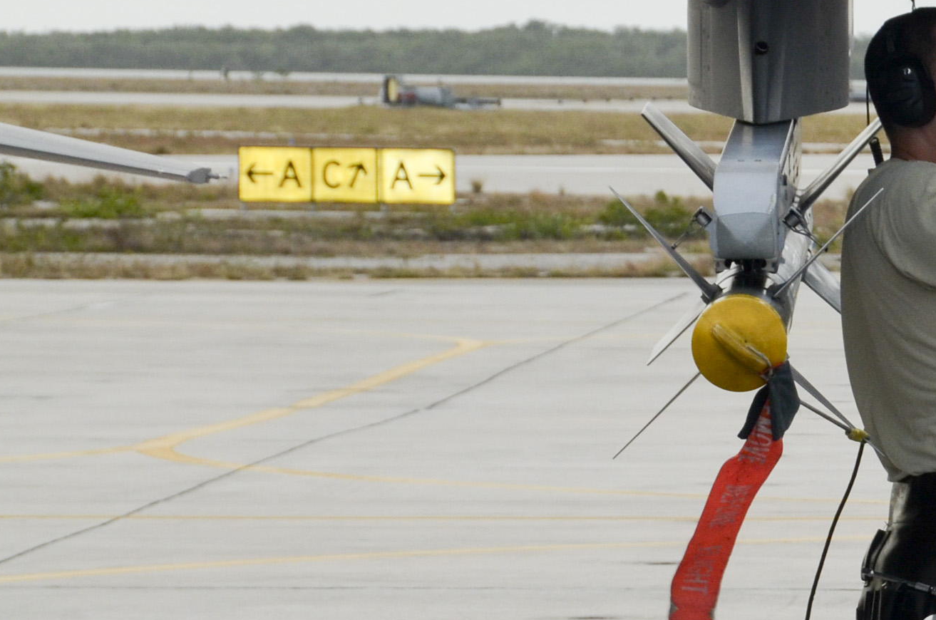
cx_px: 1310
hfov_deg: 5.4
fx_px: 9861
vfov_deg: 3.6
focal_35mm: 380
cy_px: 532
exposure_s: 1/250
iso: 400
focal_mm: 90
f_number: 13
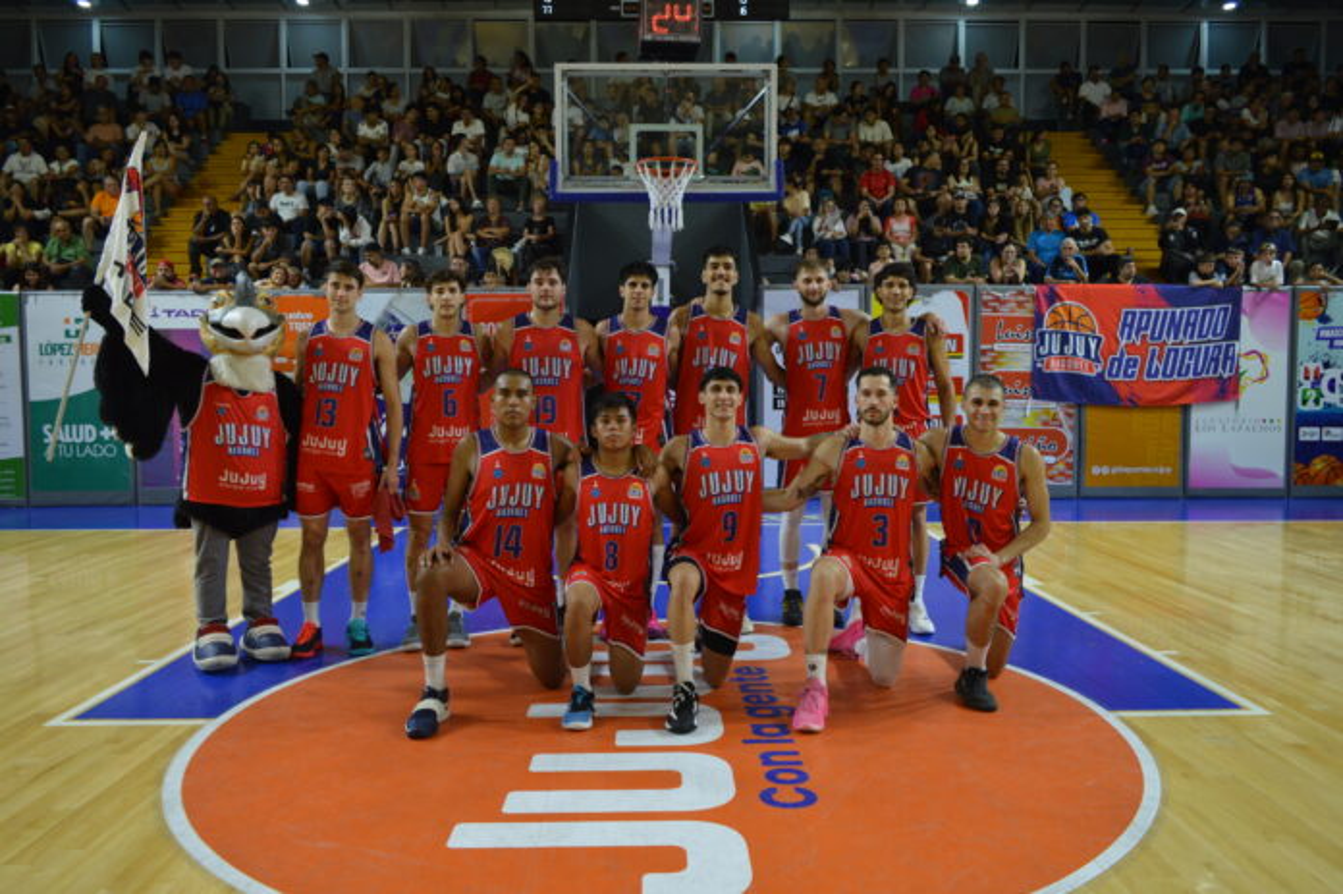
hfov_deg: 67.4
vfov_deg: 47.9
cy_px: 447
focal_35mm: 27
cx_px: 672
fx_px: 1007
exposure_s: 1/80
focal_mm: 18
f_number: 4.5
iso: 400
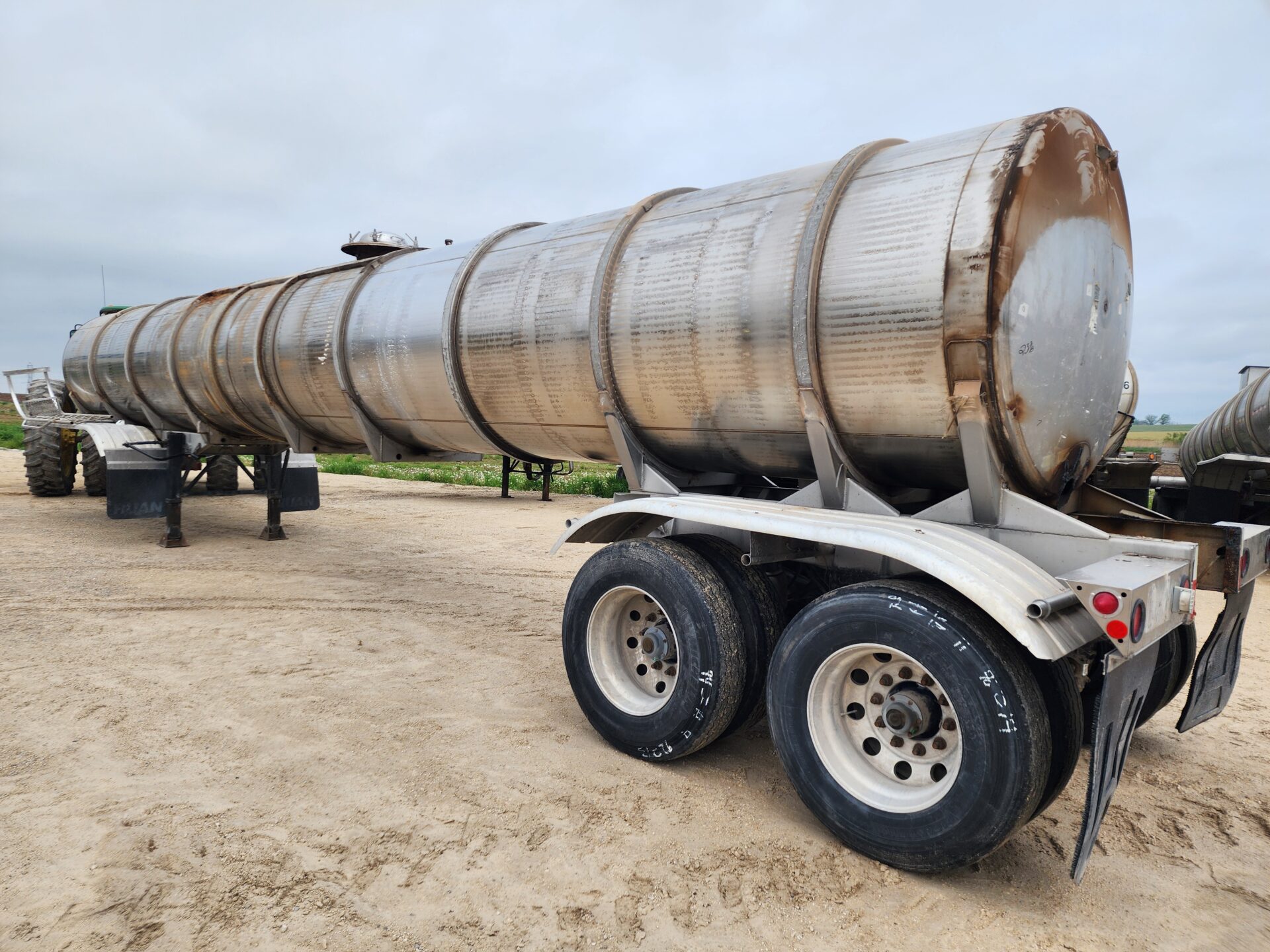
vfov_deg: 58.9
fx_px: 844
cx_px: 635
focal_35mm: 23
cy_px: 476
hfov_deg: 73.9
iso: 12
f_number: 1.8
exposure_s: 1/1521
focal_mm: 6.4
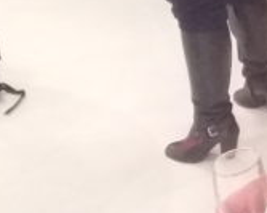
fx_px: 1467
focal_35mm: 186
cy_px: -215
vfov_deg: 7.9
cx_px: 750
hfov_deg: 8.9
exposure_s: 1/25
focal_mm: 3.3
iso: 200
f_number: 2.2
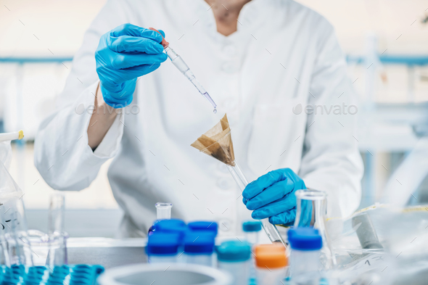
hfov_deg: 19.5
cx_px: 214
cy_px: 142
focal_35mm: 105
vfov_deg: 13.0
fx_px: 1248
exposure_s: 1/160
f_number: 3.5
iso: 160
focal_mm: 105
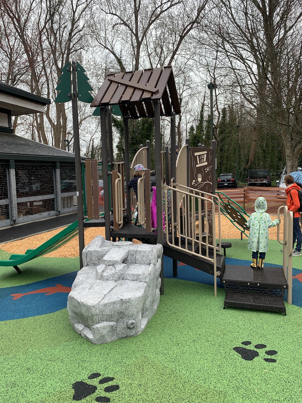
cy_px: 202
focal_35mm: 26
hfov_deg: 53.1
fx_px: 302
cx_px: 151
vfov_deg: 67.3
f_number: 1.8
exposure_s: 1/389
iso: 25
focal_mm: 4.25
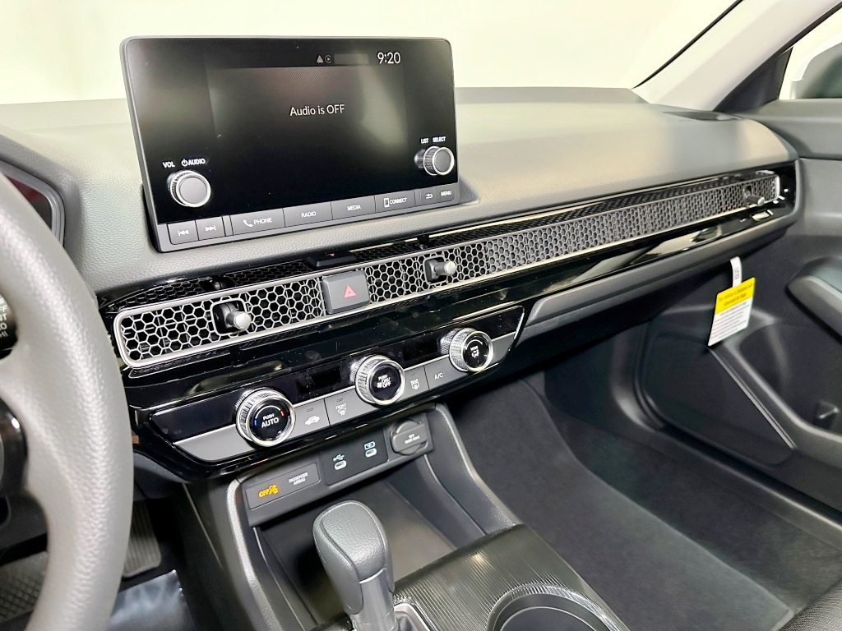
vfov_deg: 56.8
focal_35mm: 24
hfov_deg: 71.6
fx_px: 584
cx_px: 421
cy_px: 316
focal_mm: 6.86
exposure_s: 1/40
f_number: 1.78
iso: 1000
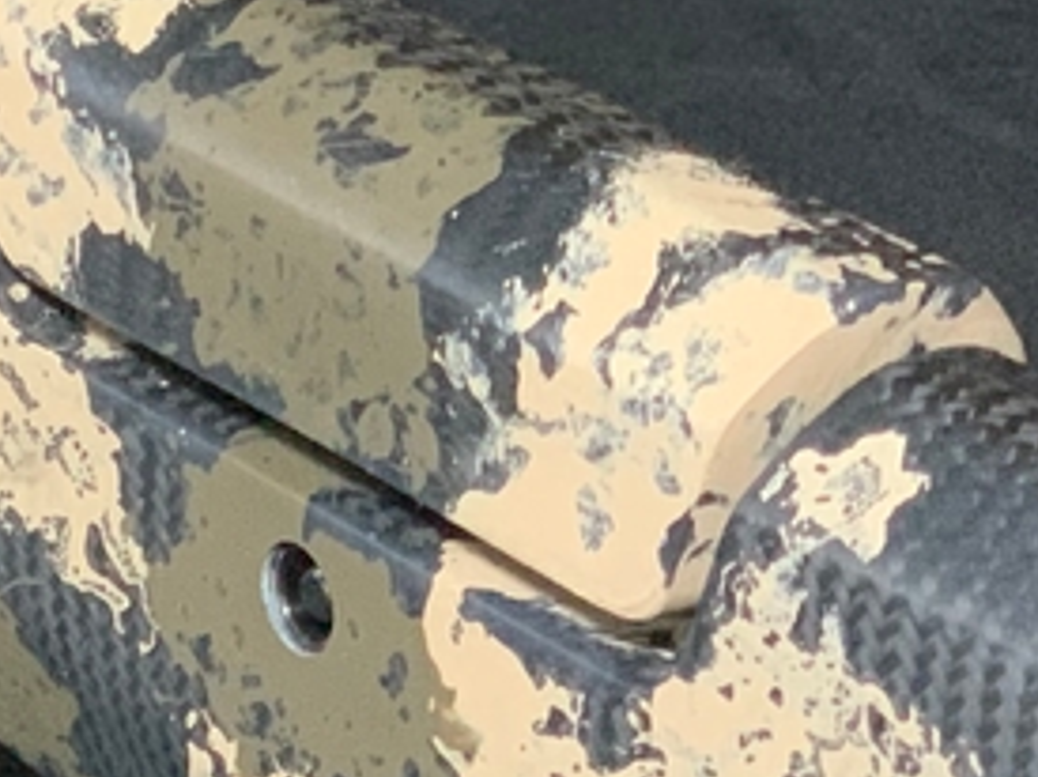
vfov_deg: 6.5
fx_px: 6804
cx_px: -532
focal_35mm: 227
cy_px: 109
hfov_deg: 8.5
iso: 320
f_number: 2.4
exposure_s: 1/40
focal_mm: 6
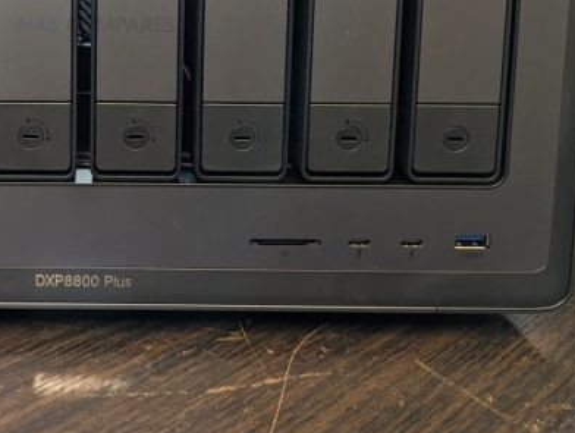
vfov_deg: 29.4
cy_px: 23
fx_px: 782
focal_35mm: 47
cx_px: 91
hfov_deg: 38.4
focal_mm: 6.81
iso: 401
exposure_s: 1/65.7
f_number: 1.85
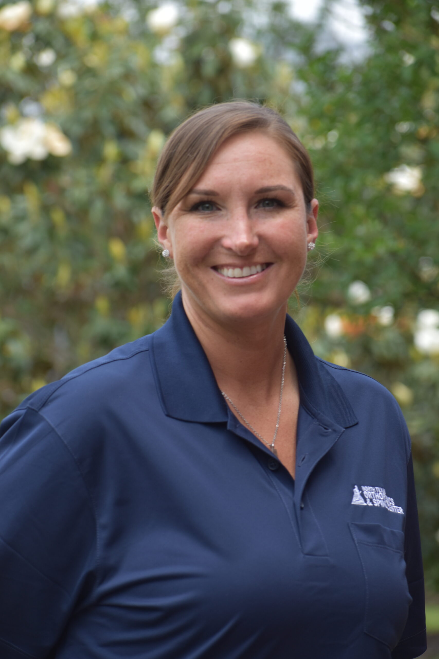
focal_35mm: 180
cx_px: 220
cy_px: 330
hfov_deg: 7.6
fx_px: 3292
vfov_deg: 11.4
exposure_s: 1/500
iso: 220
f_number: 5.6
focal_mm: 120
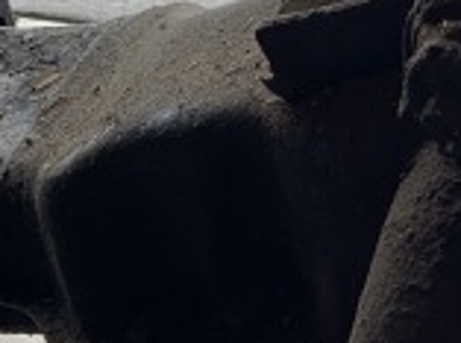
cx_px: 526
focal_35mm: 166
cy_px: 501
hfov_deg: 11.7
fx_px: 2206
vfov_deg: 8.7
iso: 25
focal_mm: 4.25
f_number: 1.8
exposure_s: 1/153
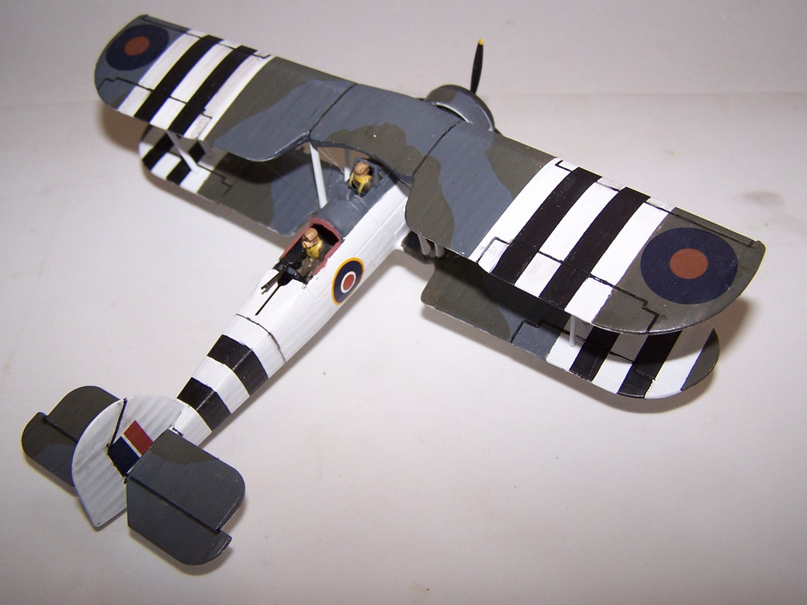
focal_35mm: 39
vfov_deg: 36.8
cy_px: 296
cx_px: 408
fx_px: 909
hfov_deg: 47.9
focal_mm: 6.3
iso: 80
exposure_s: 1/60
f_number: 2.8
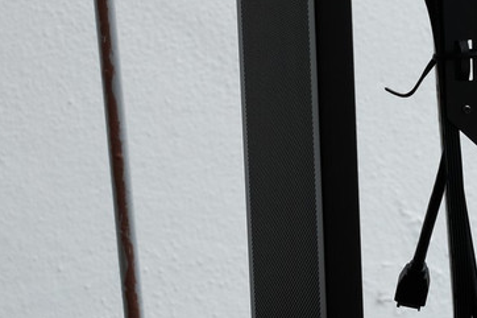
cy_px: 103
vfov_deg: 9.4
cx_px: 534
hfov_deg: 13.8
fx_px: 1934
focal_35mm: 146
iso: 200
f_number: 8
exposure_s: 1/140
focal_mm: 29.2
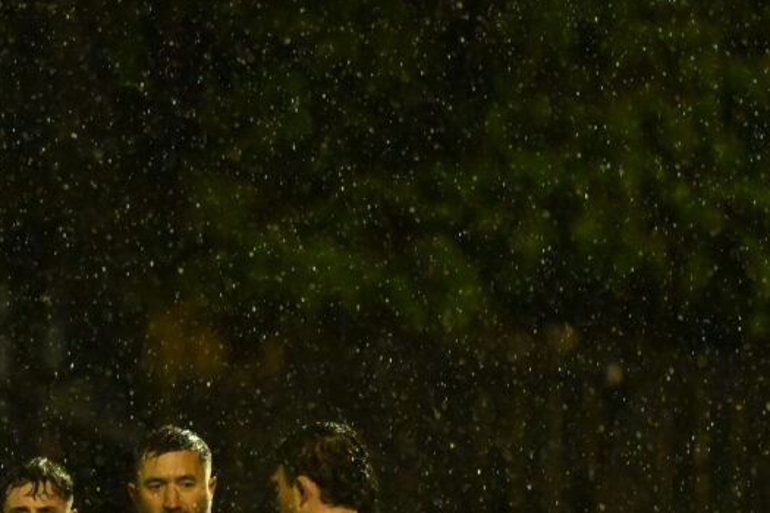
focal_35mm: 1171
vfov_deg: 1.2
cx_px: -263
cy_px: 786
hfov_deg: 1.8
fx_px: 25044
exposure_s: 1/1000
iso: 9000
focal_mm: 300
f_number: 3.5
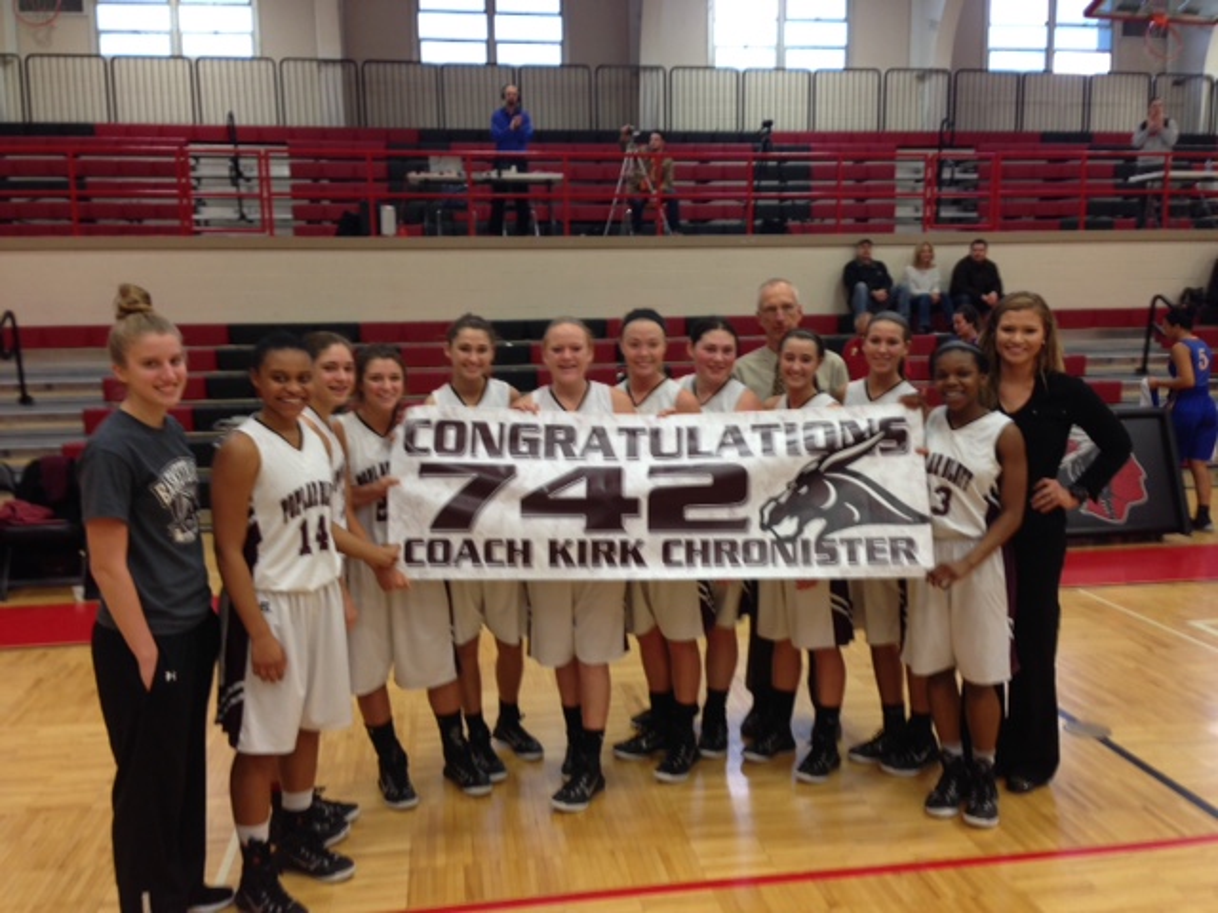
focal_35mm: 33
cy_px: 456
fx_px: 1161
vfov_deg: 42.9
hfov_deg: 55.4
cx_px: 609
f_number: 2.4
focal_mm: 4.12
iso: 50
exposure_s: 1/20
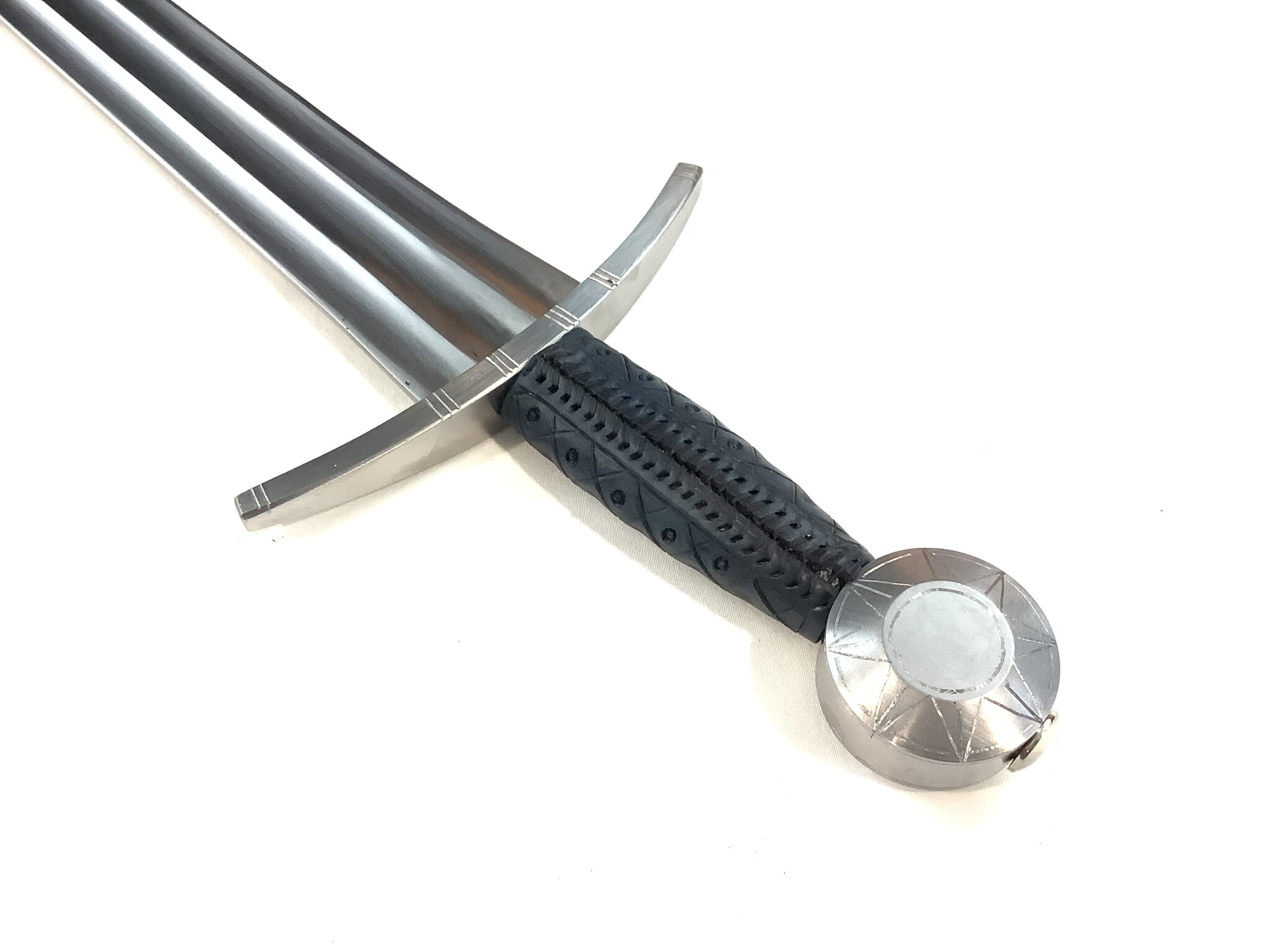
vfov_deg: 45.4
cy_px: 476
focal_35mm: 31
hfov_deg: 58.4
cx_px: 634
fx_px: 1136
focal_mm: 3.3
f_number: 2.4
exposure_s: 1/60
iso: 250
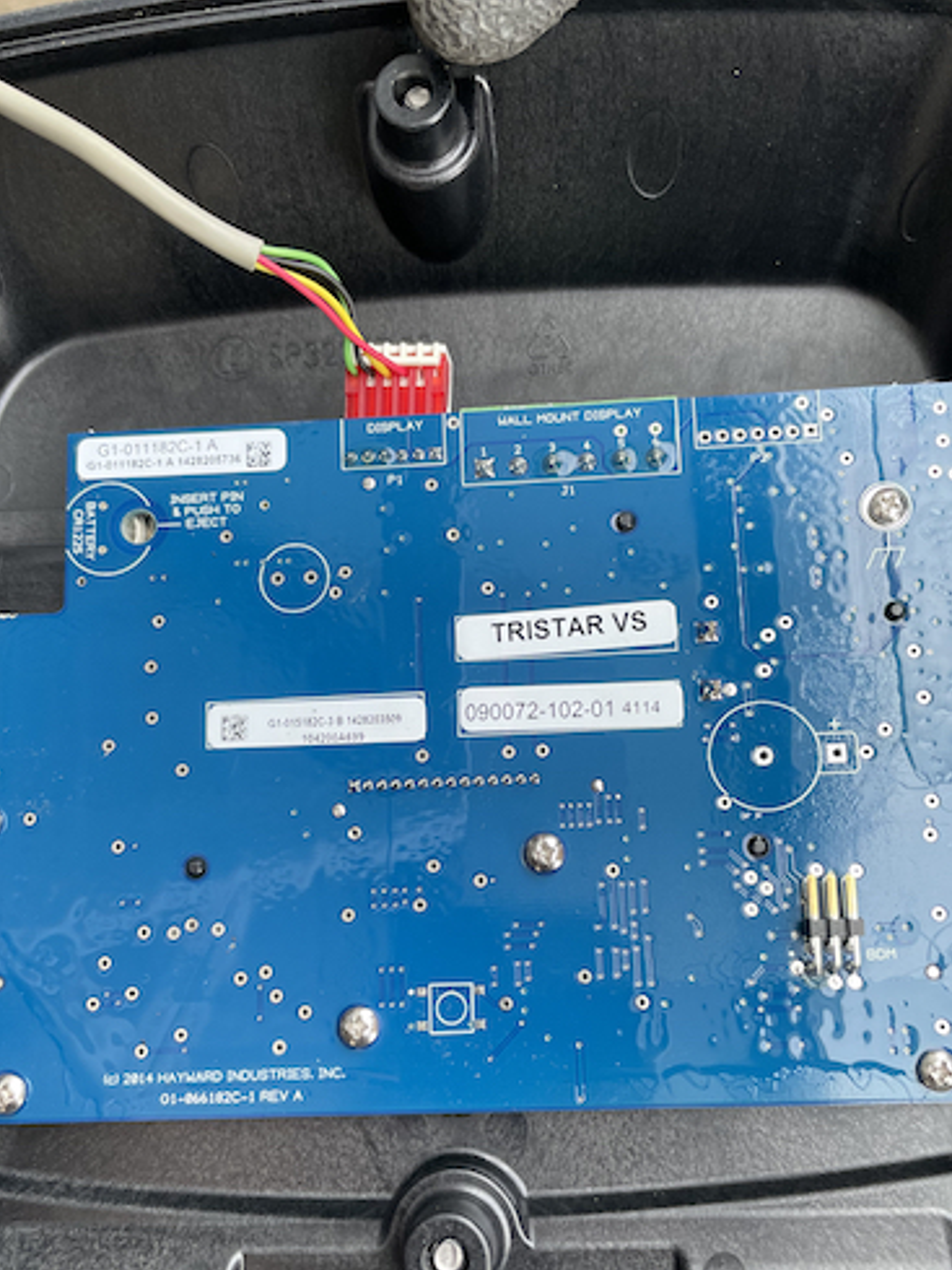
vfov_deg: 53.9
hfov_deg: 41.8
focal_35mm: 34
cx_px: 488
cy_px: 699
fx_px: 1246
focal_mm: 4.2
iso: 125
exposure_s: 1/121
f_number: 1.6
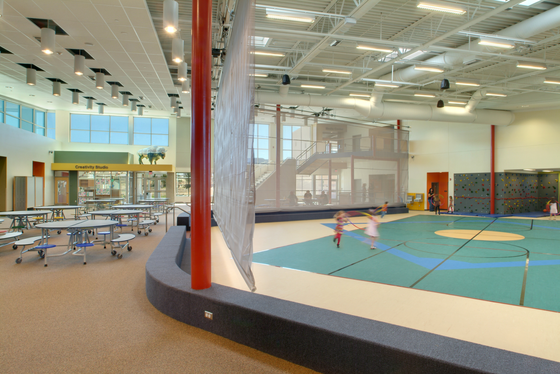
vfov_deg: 59.6
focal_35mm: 21
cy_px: 187
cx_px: 280
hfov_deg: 81.1
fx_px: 327
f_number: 22
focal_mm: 14
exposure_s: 1/30
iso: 100
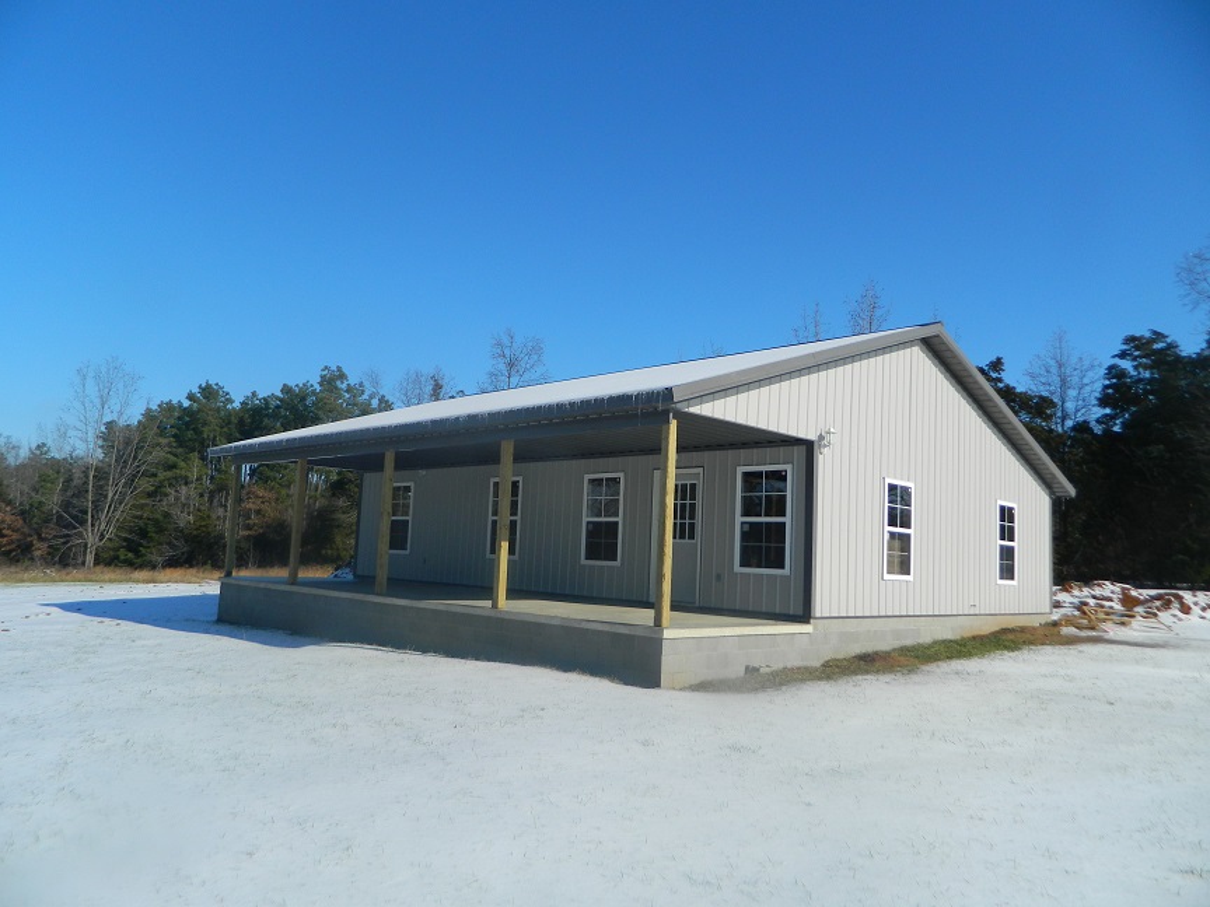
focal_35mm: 25
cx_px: 605
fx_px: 874
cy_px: 454
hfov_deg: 69.4
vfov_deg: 54.9
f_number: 8.7
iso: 80
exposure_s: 1/200
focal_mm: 4.5
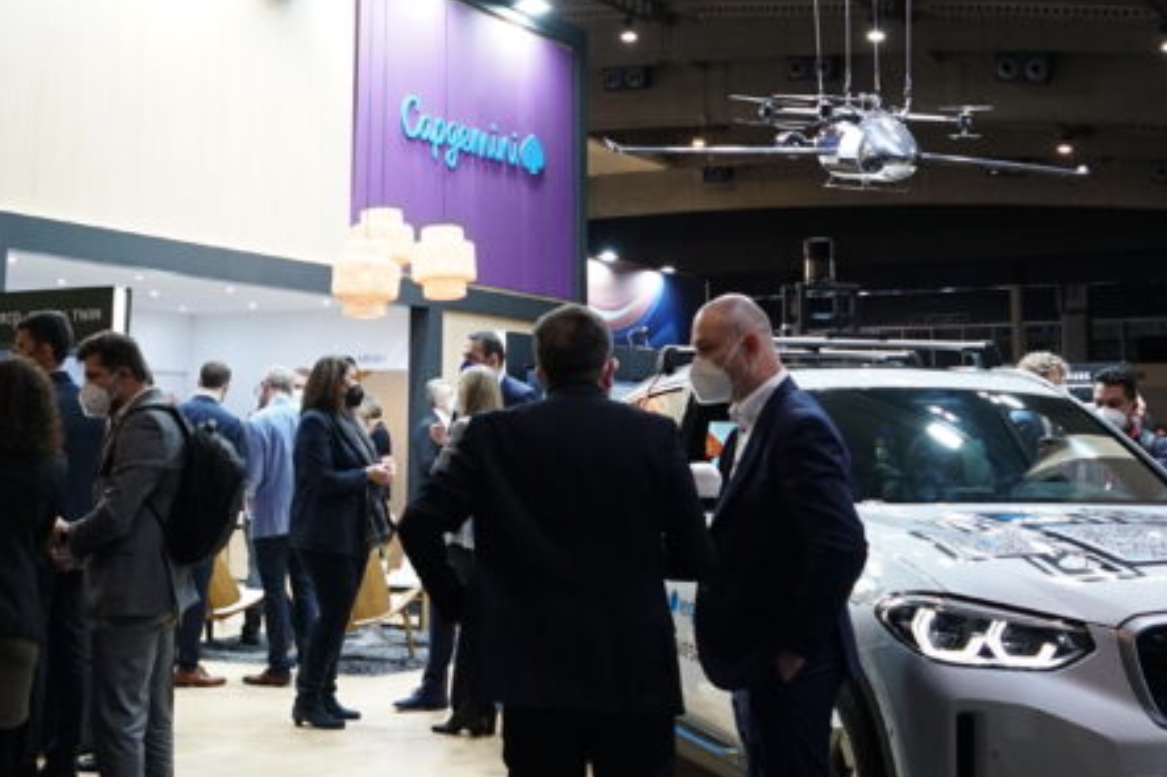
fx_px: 1685
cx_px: 408
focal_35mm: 52
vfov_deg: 25.6
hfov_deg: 37.9
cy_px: 174
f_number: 2.8
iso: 1000
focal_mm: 16
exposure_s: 1/160
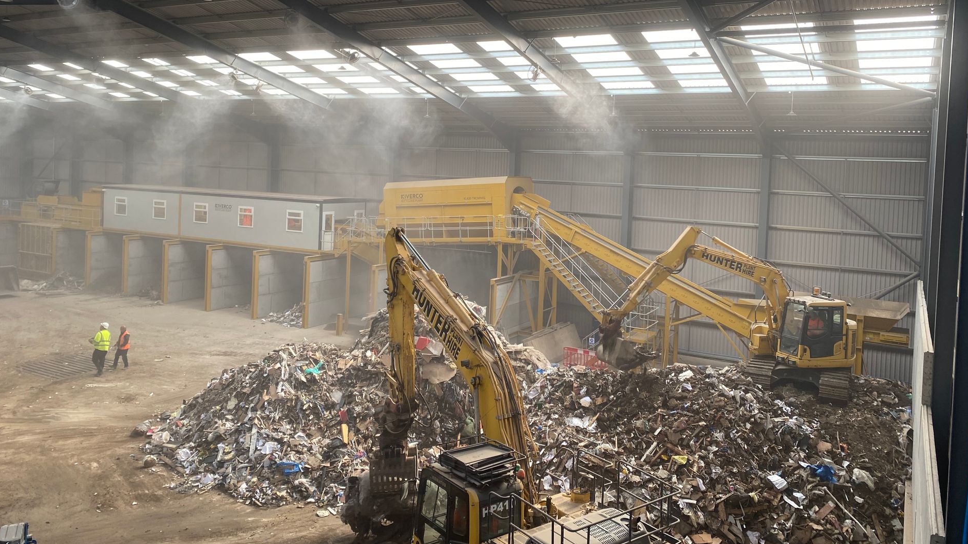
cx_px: 494
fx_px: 744
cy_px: 198
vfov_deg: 39.9
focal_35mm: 29
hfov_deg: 66.1
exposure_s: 1/122
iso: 40
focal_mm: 4.25
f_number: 1.8
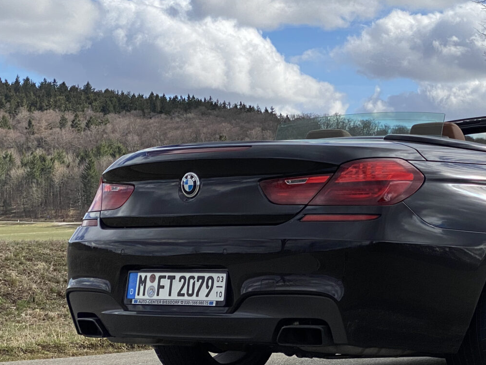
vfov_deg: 13.9
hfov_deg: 18.3
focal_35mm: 106
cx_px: 420
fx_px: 1488
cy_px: 122
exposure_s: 1/2083
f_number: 2
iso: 20
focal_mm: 6
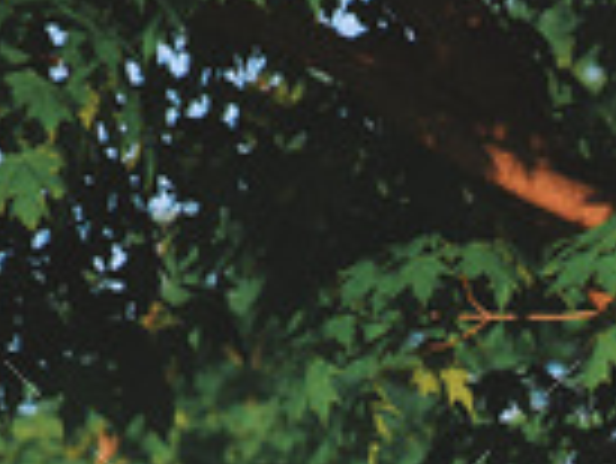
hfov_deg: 2.3
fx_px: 15460
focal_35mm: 868
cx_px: 944
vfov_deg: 1.7
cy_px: 858
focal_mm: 140
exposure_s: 1/500
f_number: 5.6
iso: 280
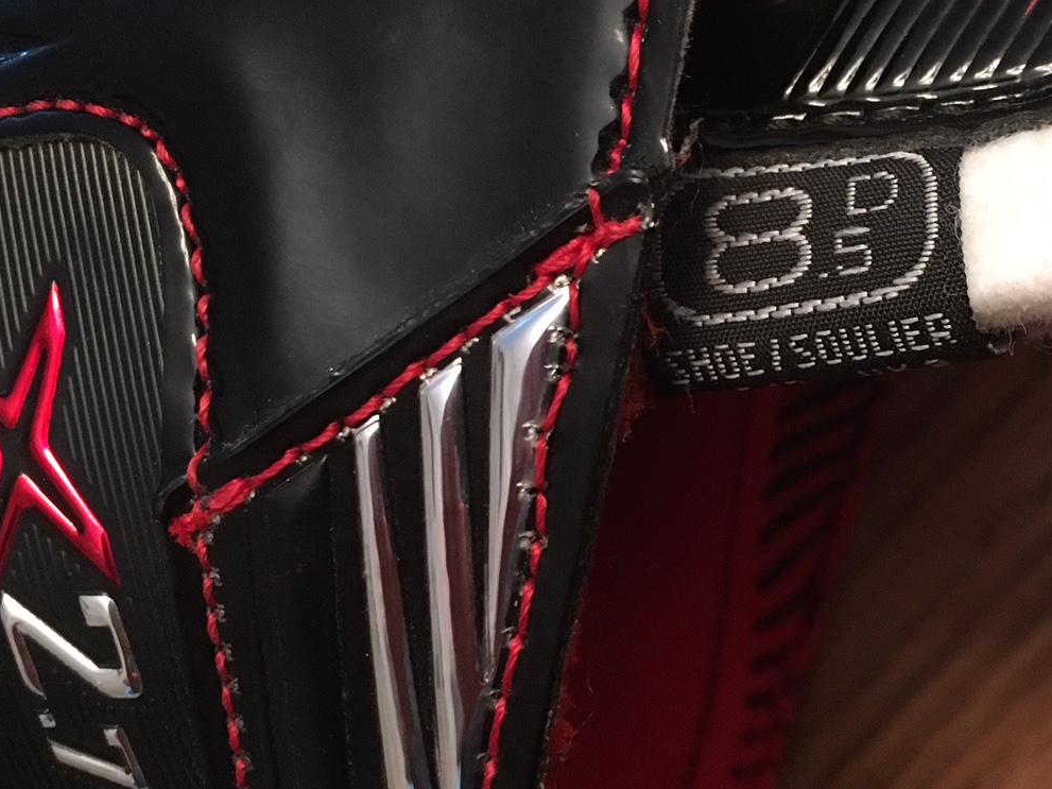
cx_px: 736
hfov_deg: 32.3
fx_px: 1793
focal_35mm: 59
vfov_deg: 24.7
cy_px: 258
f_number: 2.2
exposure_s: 1/15
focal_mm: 4.15
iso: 250
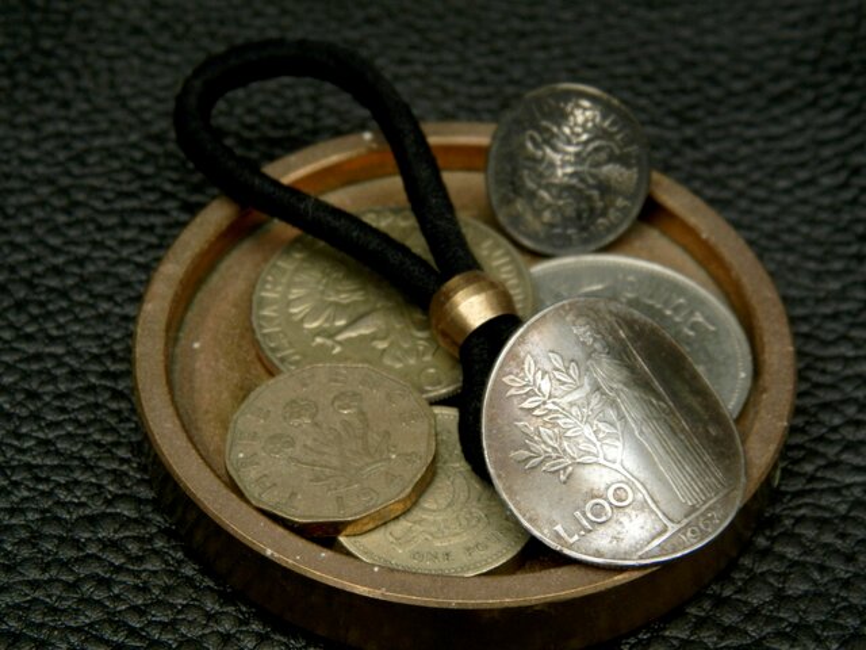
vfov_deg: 18.0
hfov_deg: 23.8
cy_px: 325
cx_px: 433
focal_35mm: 82
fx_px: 2051
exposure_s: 1/160
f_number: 4.2
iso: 125
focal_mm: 14.6
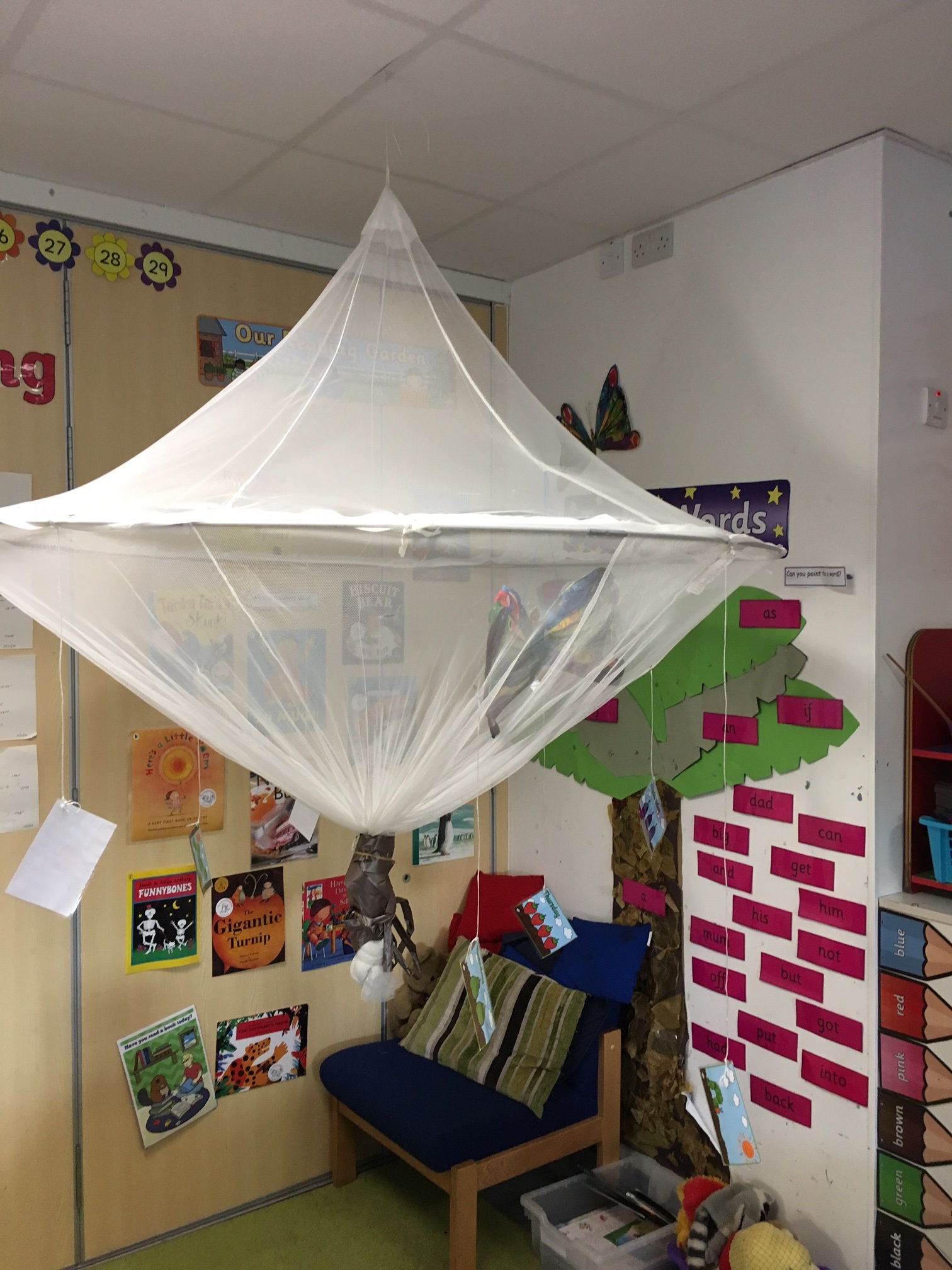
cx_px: 476
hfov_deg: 48.2
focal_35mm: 29
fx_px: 1063
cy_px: 635
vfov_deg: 61.7
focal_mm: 4.15
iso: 125
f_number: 2.2
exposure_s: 1/33
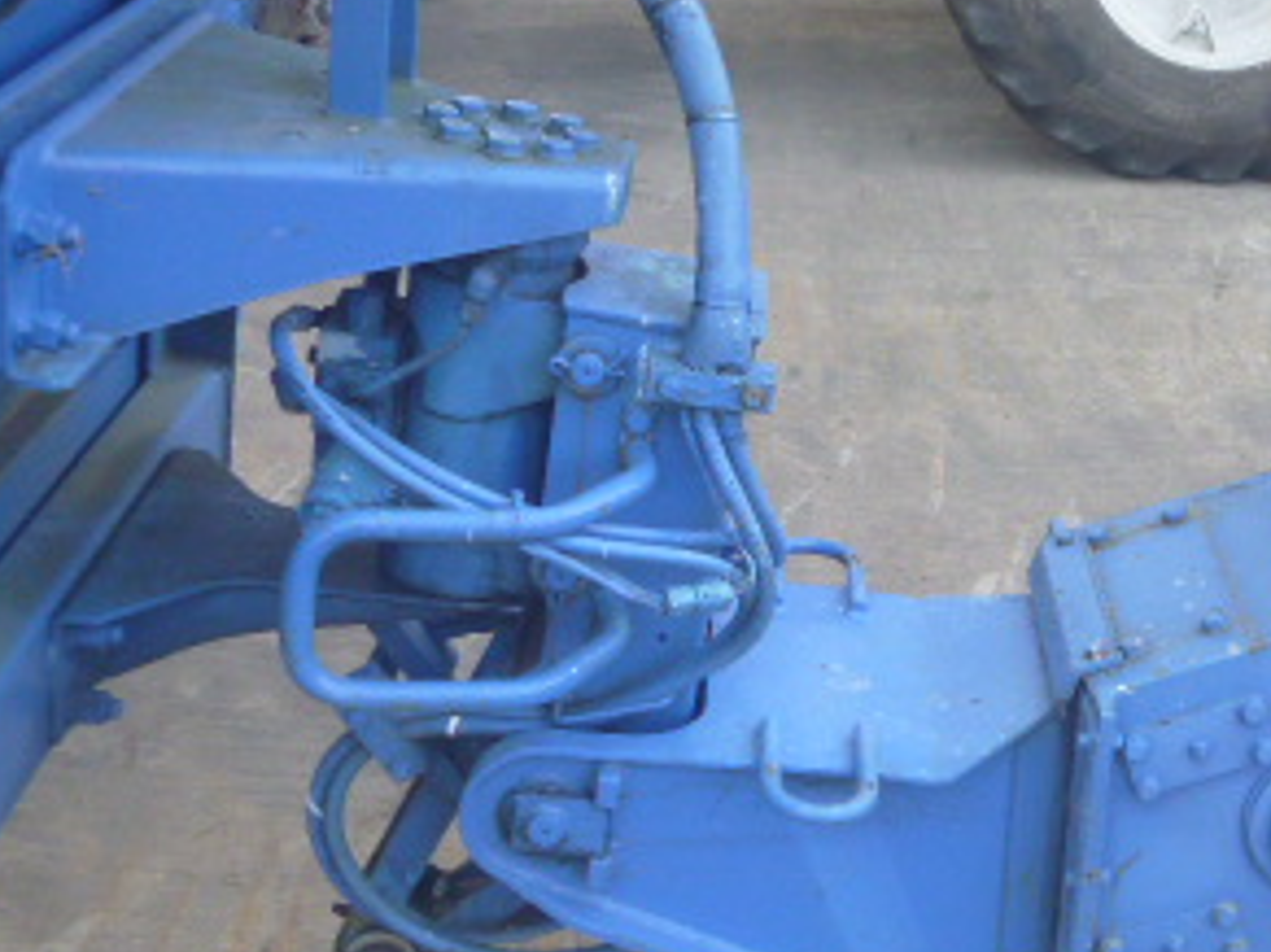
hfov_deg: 32.7
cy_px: 524
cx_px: 1205
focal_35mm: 55
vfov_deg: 26.5
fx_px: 2019
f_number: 3.9
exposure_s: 1/60
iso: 200
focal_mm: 4.5
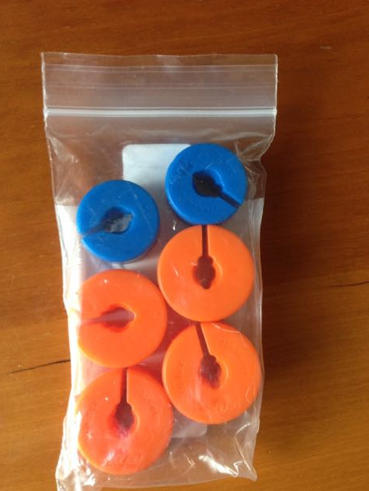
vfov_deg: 53.9
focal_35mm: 34
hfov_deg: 41.8
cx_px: 185
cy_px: 251
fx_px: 483
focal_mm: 4.12
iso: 100
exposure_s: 1/20
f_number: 2.4
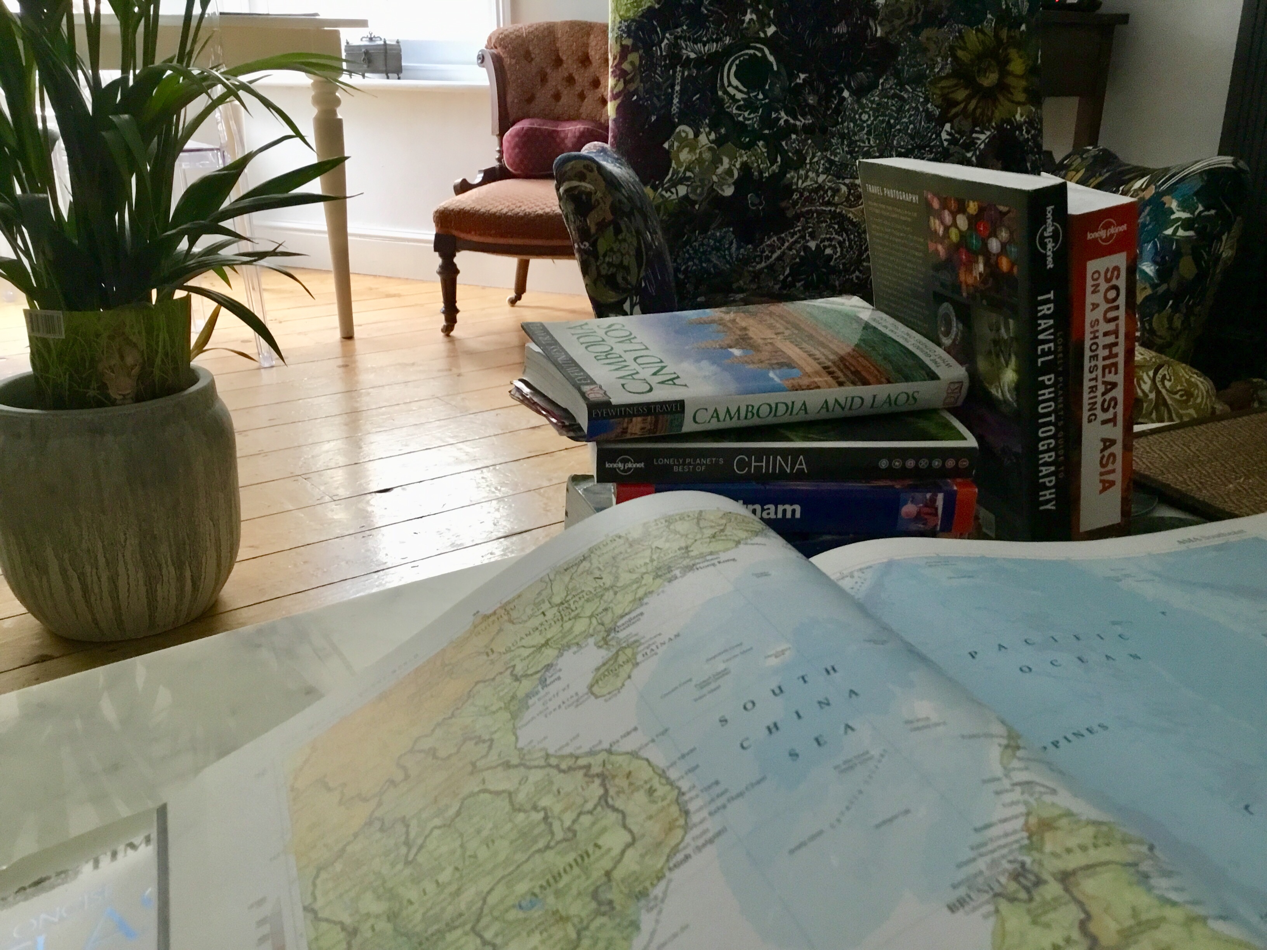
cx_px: 634
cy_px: 475
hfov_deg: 58.4
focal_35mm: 31
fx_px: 1135
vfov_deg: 45.4
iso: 160
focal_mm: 3.3
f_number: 2.4
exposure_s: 1/33
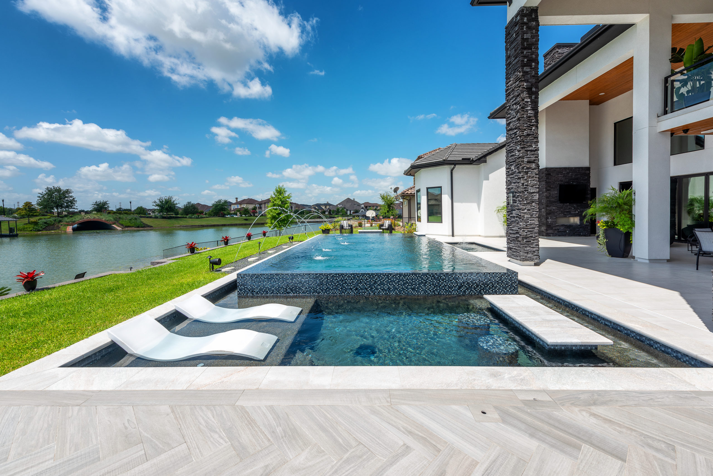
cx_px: 356
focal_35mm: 14
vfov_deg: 81.3
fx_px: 277
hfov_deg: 104.2
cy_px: 238
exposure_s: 1/125
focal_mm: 14
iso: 31
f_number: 9
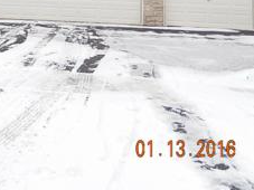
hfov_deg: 23.8
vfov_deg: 18.6
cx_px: -56
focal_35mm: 74
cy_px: -50
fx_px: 543
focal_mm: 5.1
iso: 125
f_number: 3.6
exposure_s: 1/640
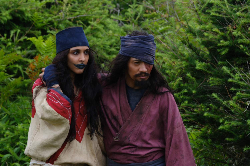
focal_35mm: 173
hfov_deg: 11.9
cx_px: 125
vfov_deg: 7.9
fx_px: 1201
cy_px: 83
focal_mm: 115
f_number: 10
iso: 250
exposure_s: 1/200
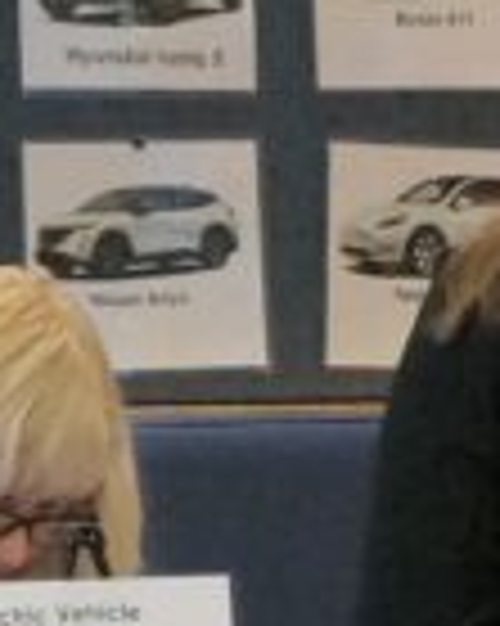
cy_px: 806
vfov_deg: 9.2
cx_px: 968
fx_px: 3833
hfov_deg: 7.2
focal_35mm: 207
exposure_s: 1/160
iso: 1600
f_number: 4
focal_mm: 20
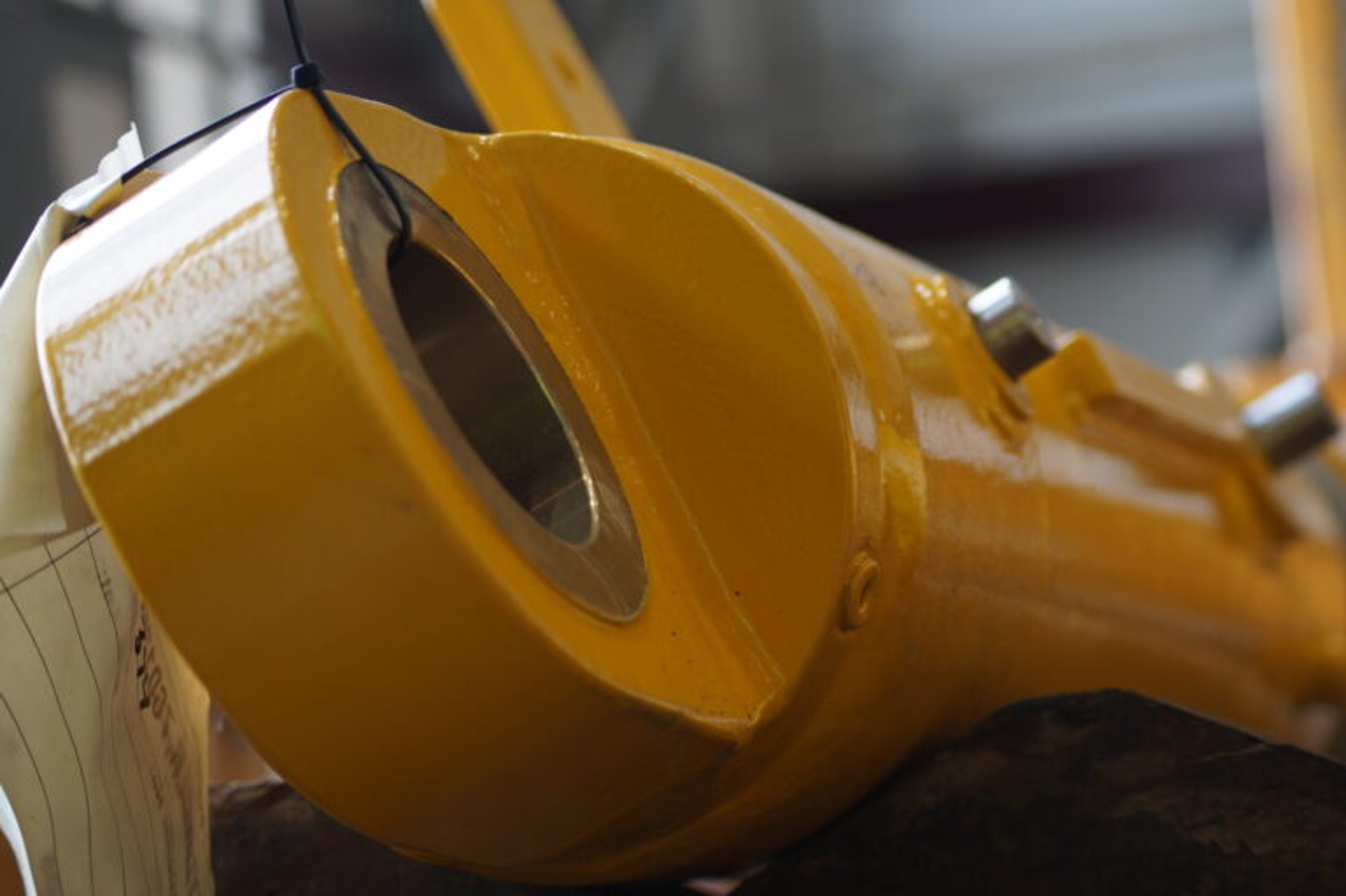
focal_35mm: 82
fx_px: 3082
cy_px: 448
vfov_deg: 16.5
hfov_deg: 24.6
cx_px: 673
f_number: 4
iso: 320
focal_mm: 55
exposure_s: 1/160
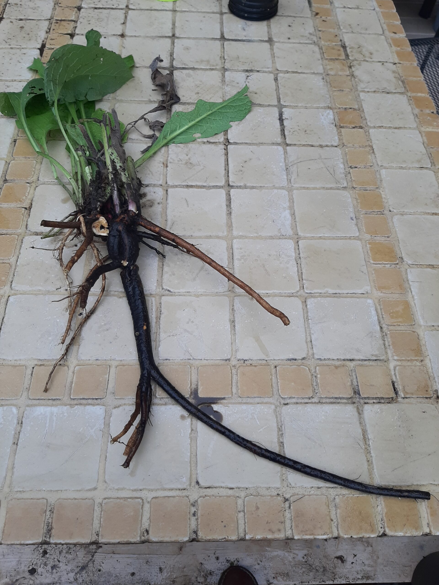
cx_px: 220
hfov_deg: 53.1
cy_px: 292
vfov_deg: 67.3
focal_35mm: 26
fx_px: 440
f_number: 1.7
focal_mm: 3.93
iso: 40
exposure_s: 1/598
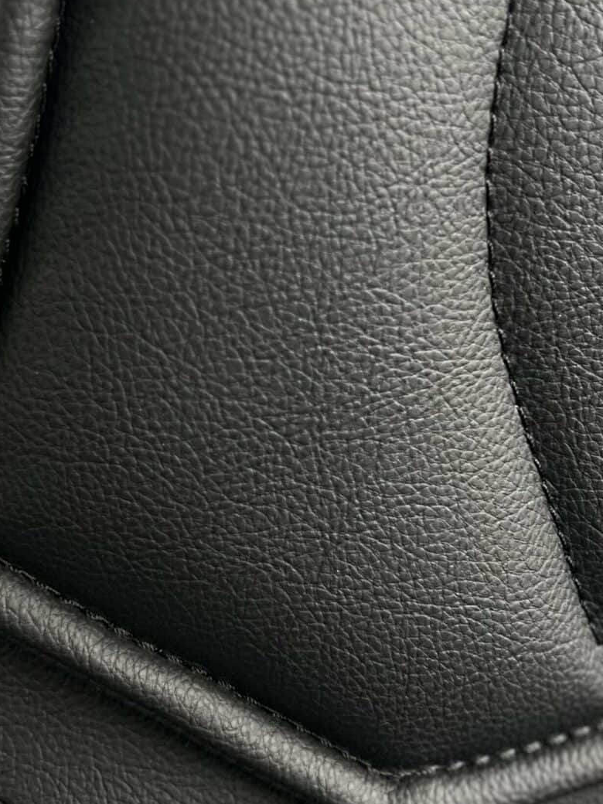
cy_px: 400
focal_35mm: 64
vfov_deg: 30.3
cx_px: 220
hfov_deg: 22.9
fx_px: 1486
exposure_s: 1/60
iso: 400
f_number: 1.5
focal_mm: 5.7
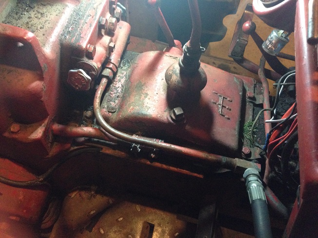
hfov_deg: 55.3
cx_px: 159
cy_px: 119
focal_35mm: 33
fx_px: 303
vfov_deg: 43.0
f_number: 2.4
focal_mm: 4.12
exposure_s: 1/15
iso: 500
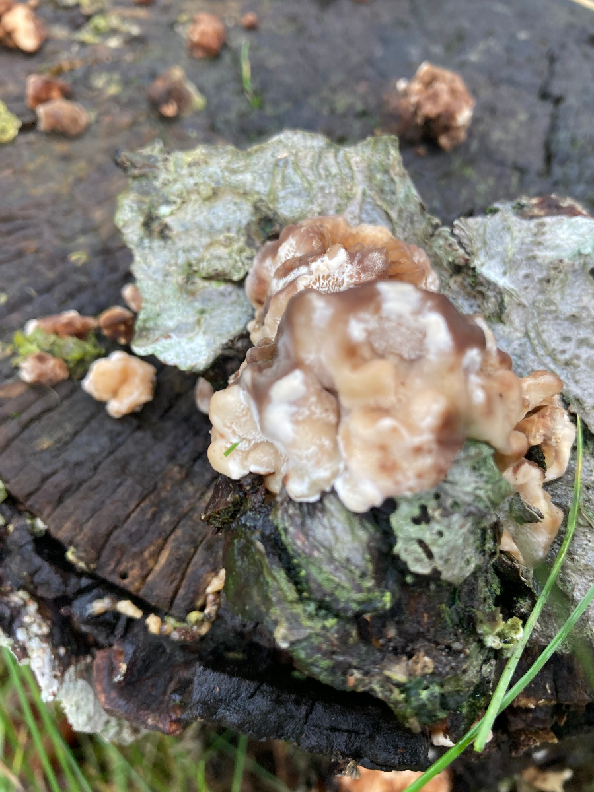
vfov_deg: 63.5
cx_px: 297
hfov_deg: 49.7
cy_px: 396
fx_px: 641
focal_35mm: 28
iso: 80
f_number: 1.8
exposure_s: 1/120
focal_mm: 3.99
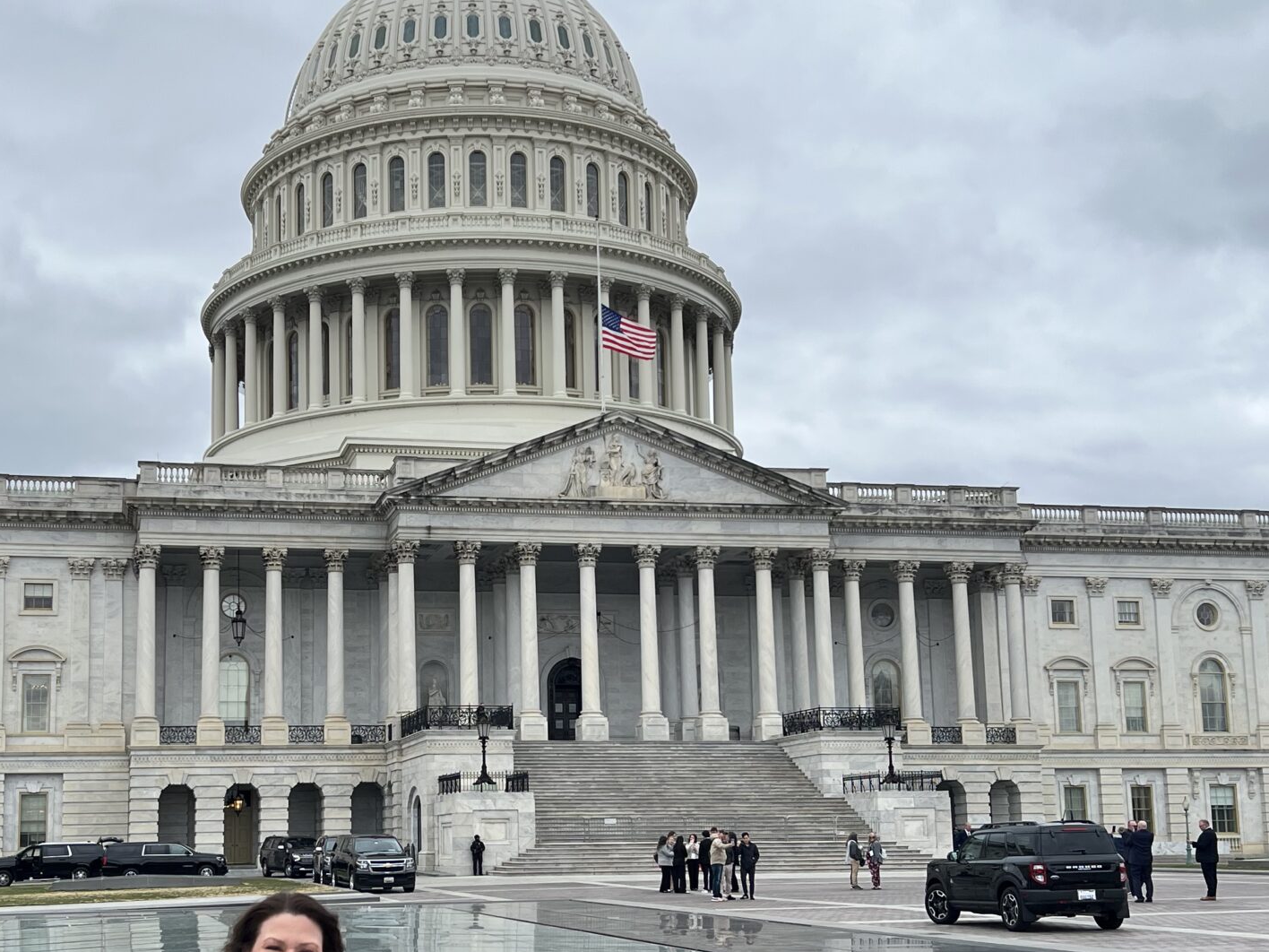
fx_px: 1723
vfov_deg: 30.8
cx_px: 469
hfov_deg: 40.1
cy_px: 588
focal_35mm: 47
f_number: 1.5
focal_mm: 5.7
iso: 50
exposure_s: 1/2299
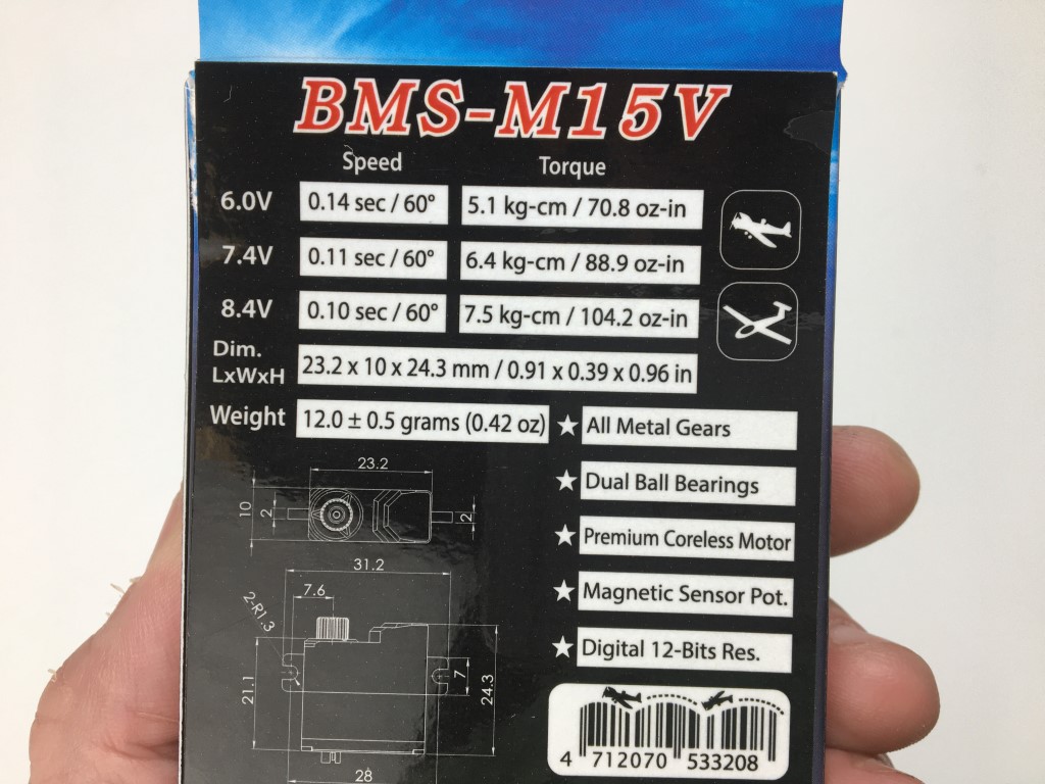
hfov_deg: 61.7
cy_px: 392
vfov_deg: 48.2
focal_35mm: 29
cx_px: 522
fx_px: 875
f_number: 2.2
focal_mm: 4.15
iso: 32
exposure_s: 1/120
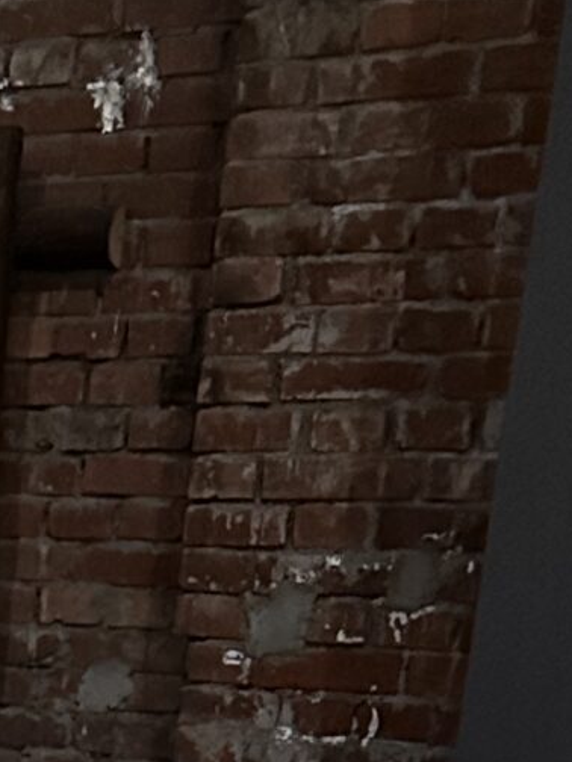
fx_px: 2688
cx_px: -778
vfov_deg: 14.3
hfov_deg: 10.5
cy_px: 1371
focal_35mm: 122
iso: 1000
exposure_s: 1/40
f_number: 1.78
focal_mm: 6.86
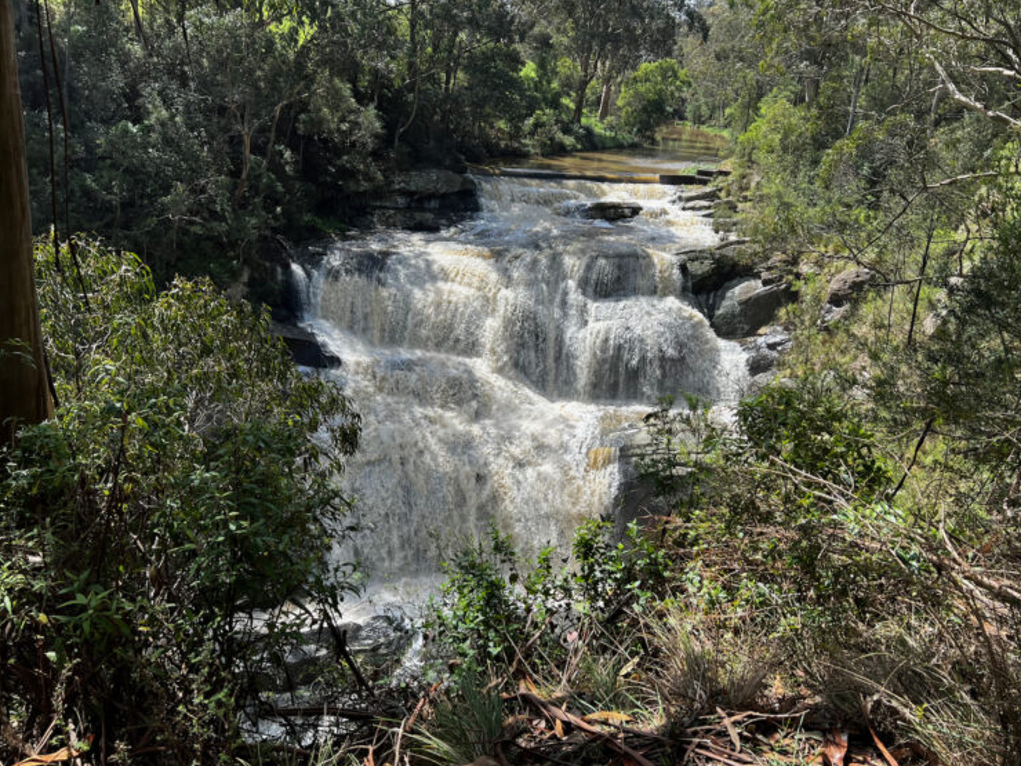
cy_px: 370
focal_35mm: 27
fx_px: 796
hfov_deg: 65.3
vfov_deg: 51.3
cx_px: 516
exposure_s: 1/1511
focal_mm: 5.7
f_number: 1.5
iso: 50
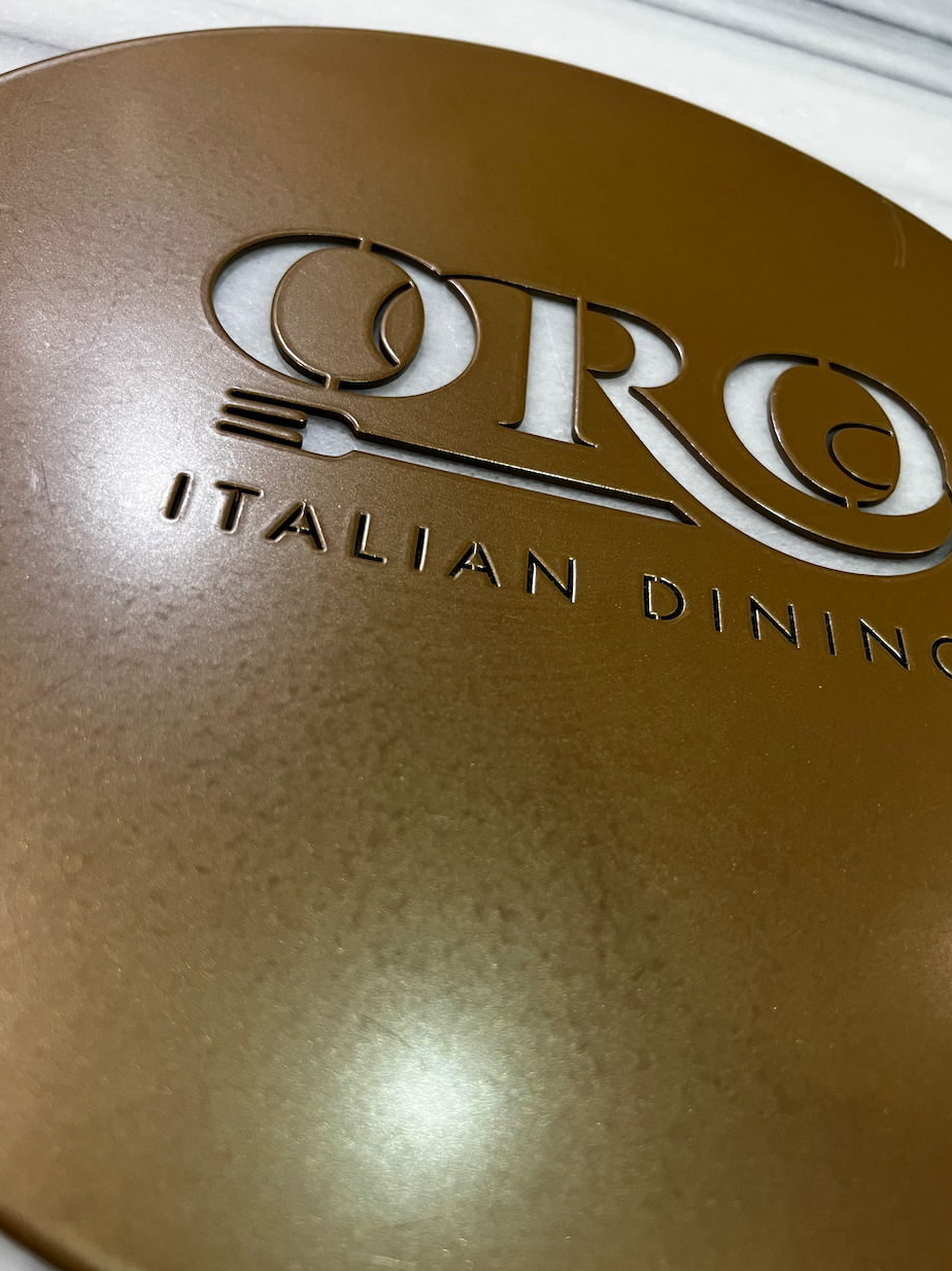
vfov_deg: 65.3
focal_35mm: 27
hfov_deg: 51.3
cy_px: 658
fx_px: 991
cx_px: 488
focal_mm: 5.7
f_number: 1.5
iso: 320
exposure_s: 1/50
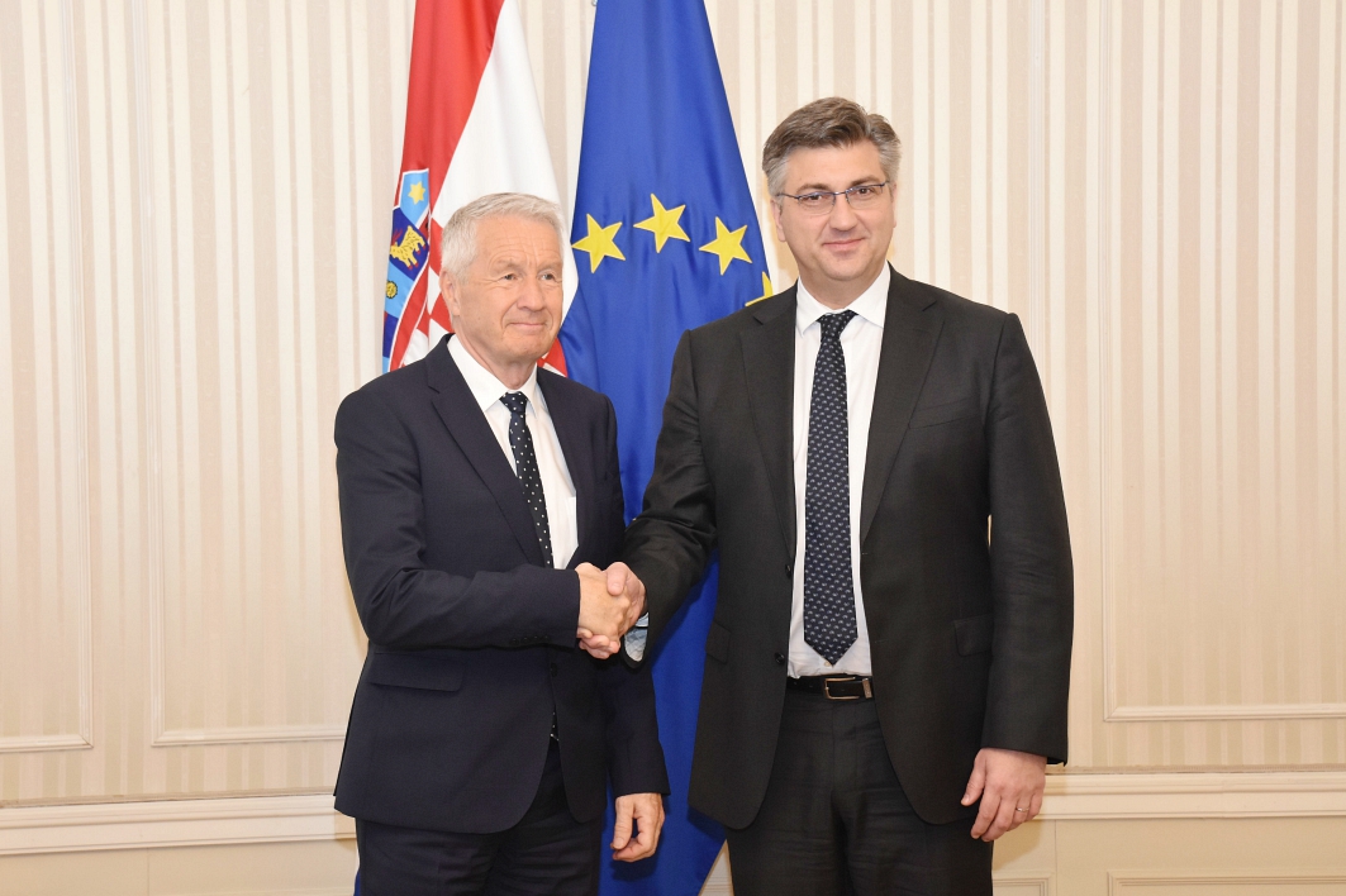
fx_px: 2130
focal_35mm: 57
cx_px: 673
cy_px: 448
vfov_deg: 23.8
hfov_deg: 35.1
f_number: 4
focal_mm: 38
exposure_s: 1/60
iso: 1250
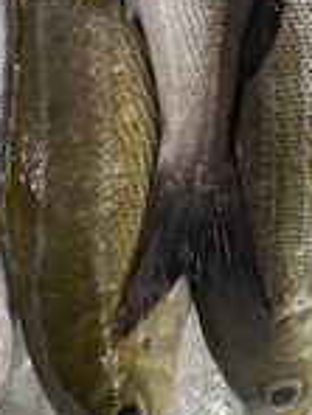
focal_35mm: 81
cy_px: -236
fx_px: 973
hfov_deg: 16.9
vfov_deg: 20.2
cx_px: -119
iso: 250
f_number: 1.78
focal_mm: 6.86
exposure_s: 1/68
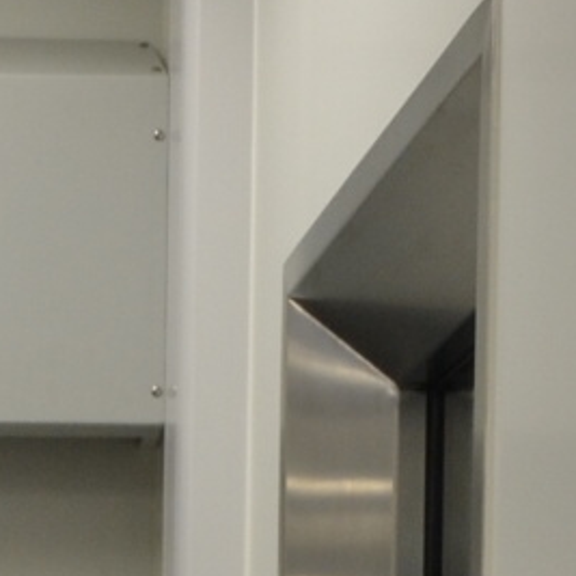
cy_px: 1489
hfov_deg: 7.2
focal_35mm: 242
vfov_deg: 6.8
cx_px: -162
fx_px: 4556
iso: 360
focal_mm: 22
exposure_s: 1/125
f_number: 5.6
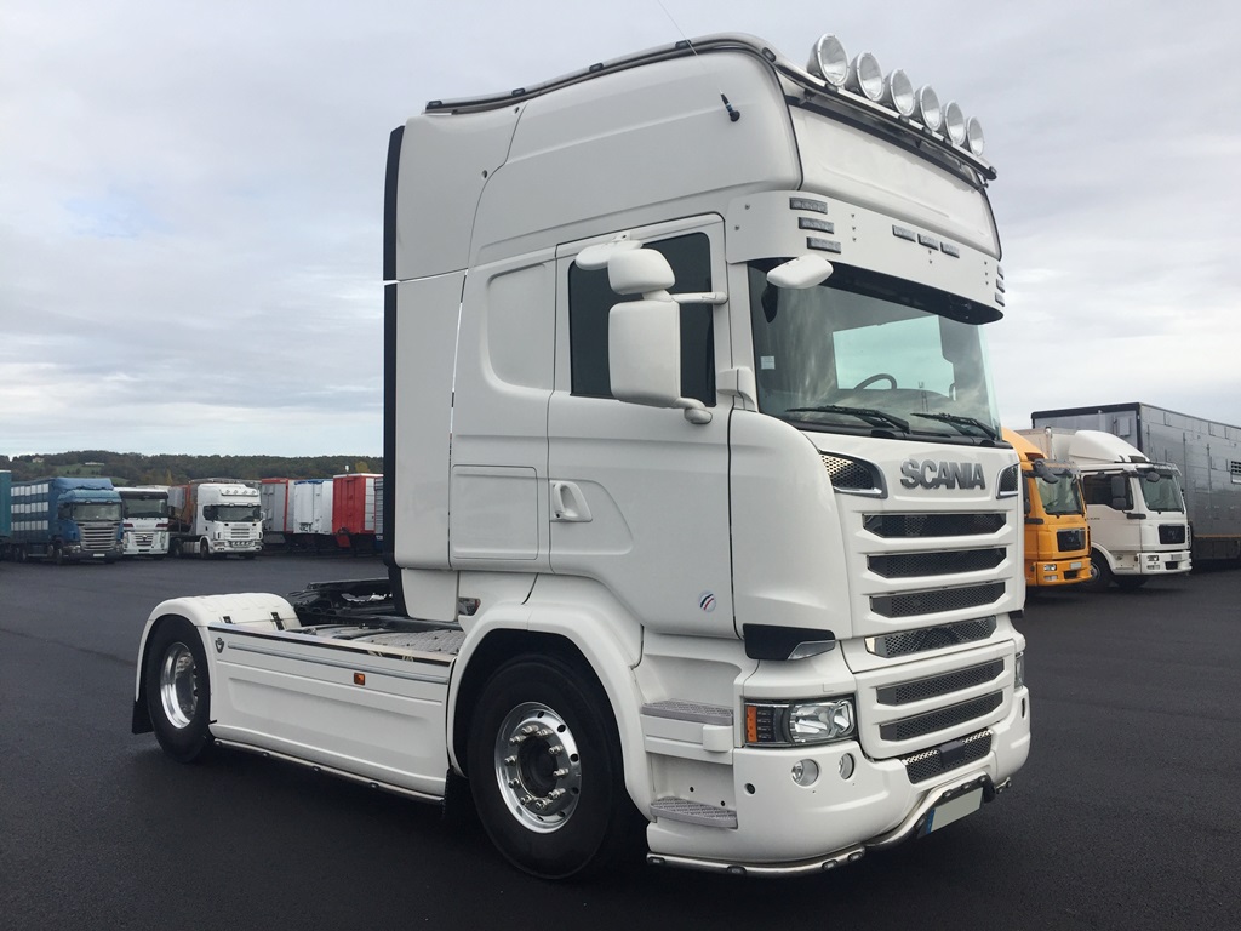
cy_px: 466
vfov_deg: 48.2
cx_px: 620
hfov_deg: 61.7
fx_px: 1040
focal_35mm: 29
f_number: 2.2
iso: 32
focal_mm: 4.15
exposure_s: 1/1464
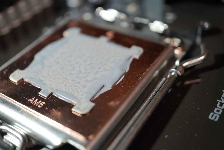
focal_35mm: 45
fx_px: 280
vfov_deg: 29.9
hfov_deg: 43.6
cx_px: 112
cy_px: 75
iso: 200
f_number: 3.5
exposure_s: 1/50
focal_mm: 30
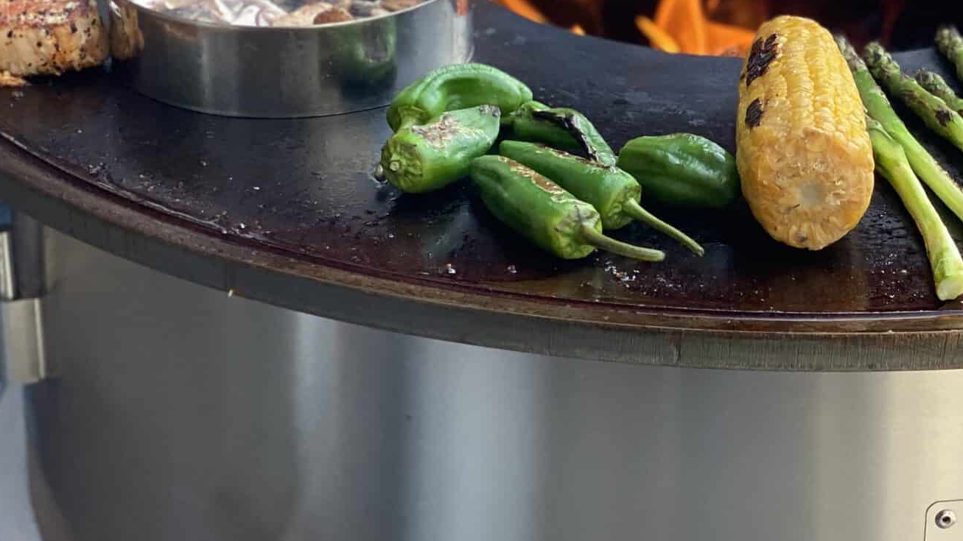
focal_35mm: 111
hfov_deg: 19.1
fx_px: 2834
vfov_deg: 10.9
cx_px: 746
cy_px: 157
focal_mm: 6
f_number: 2
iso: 32
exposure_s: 1/122
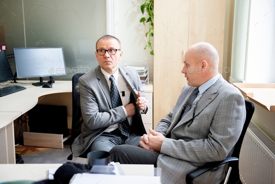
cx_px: 138
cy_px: 92
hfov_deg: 41.1
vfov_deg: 28.1
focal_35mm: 48
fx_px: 367
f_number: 2.8
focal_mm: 48
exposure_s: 1/100
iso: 1400
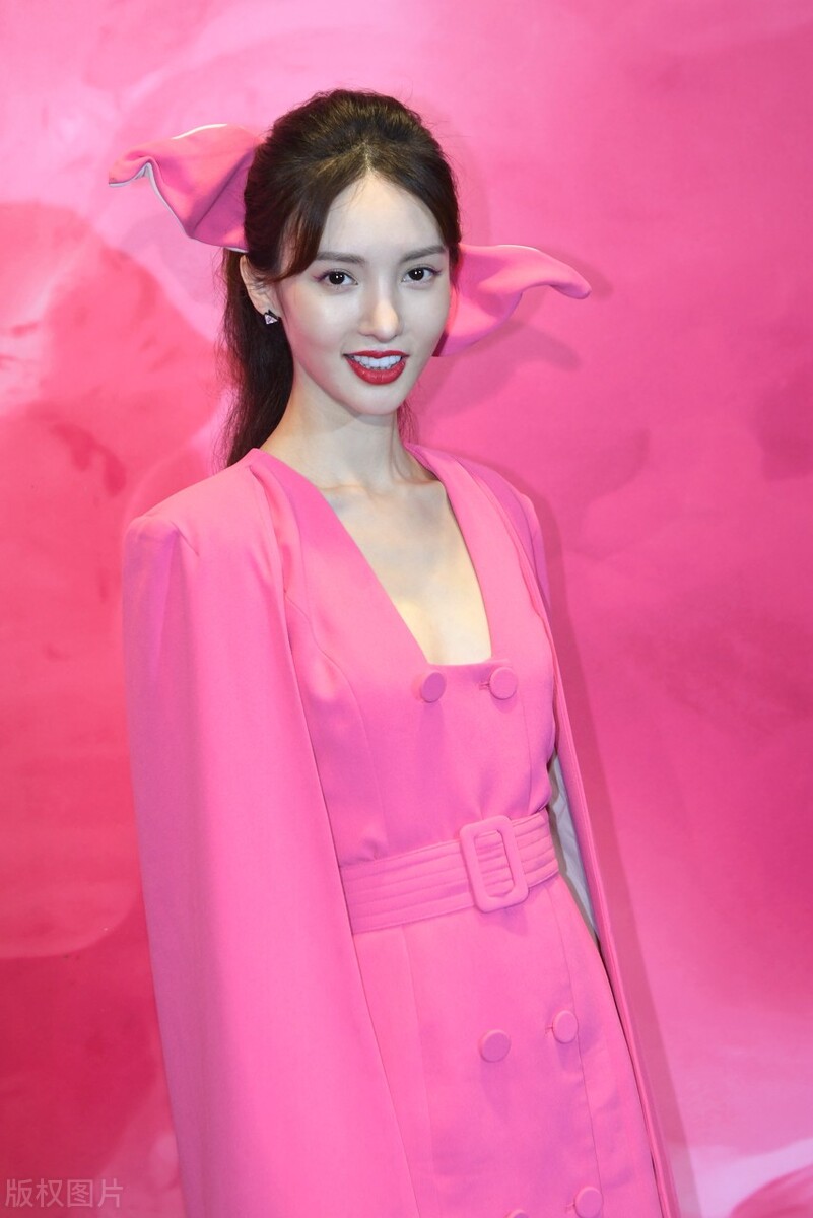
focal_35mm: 117
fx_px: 3960
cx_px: 406
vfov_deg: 17.5
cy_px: 609
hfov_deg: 11.7
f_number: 4
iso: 1000
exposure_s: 1/200
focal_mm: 78
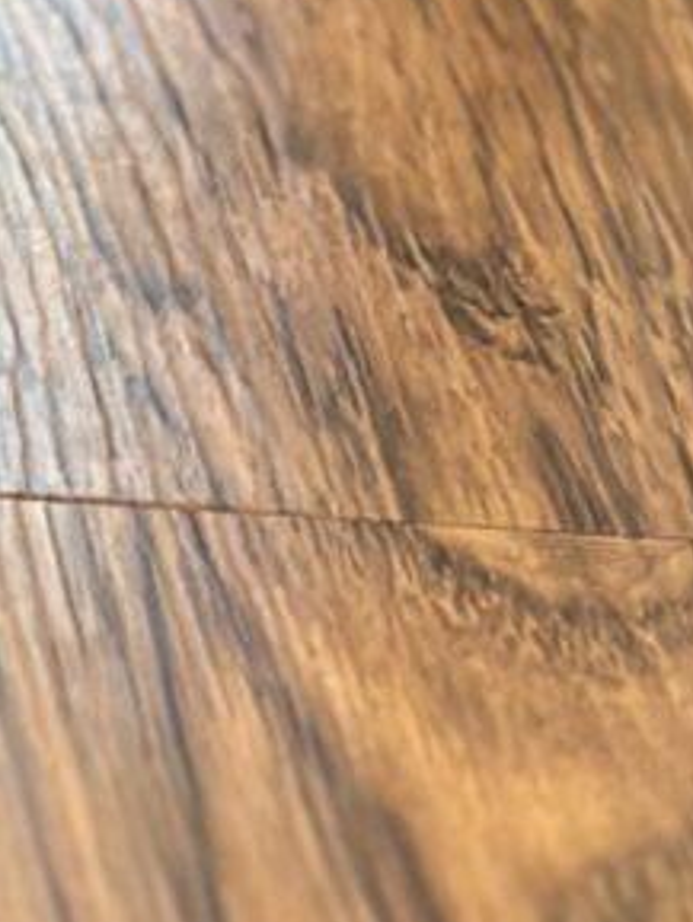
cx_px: -770
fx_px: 6802
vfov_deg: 7.5
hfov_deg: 5.7
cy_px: -762
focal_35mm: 255
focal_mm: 6.86
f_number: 1.78
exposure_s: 1/40
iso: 500
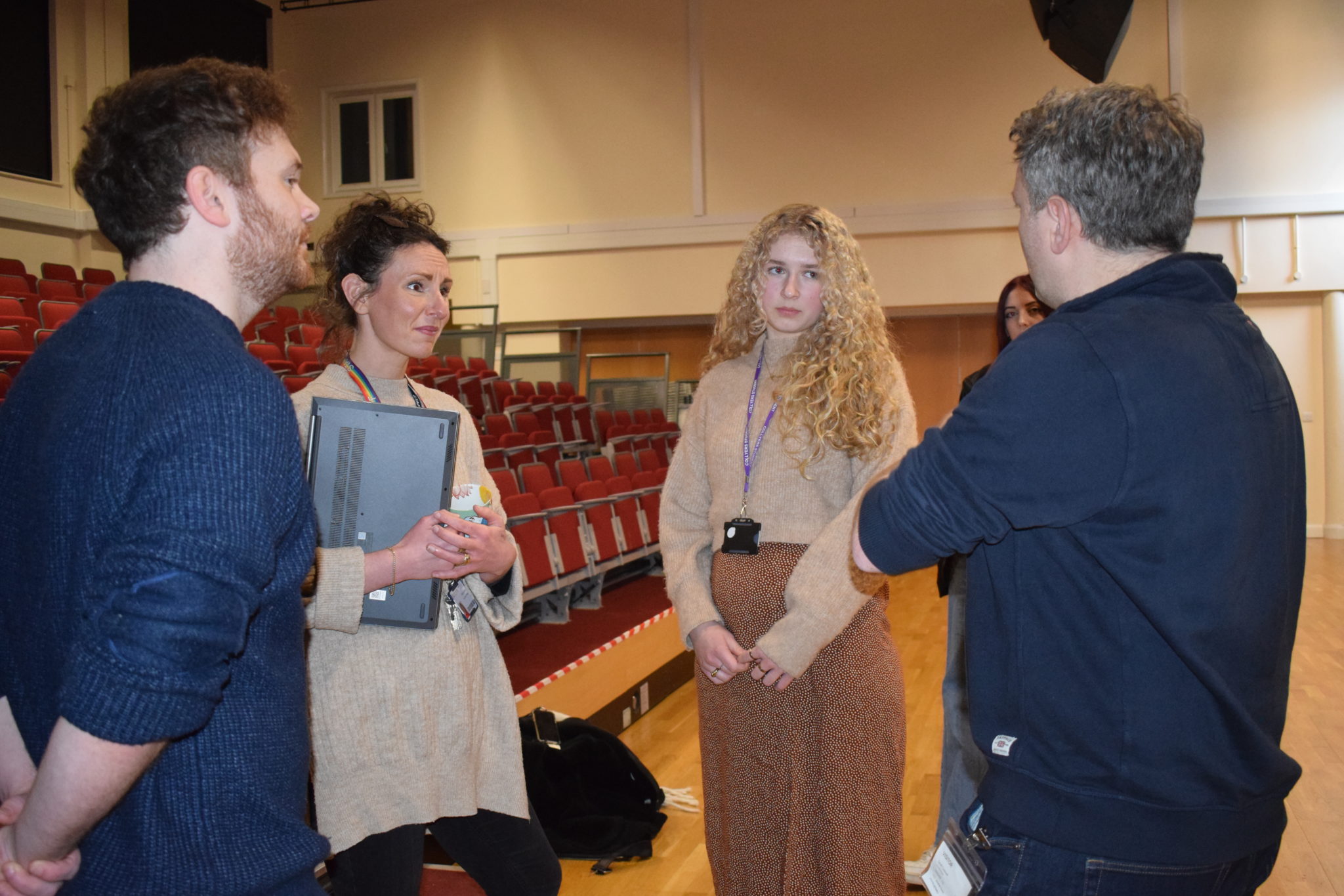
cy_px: 448
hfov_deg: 53.1
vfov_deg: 36.9
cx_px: 672
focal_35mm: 36
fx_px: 1344
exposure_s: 1/60
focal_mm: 24
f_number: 4
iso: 3200
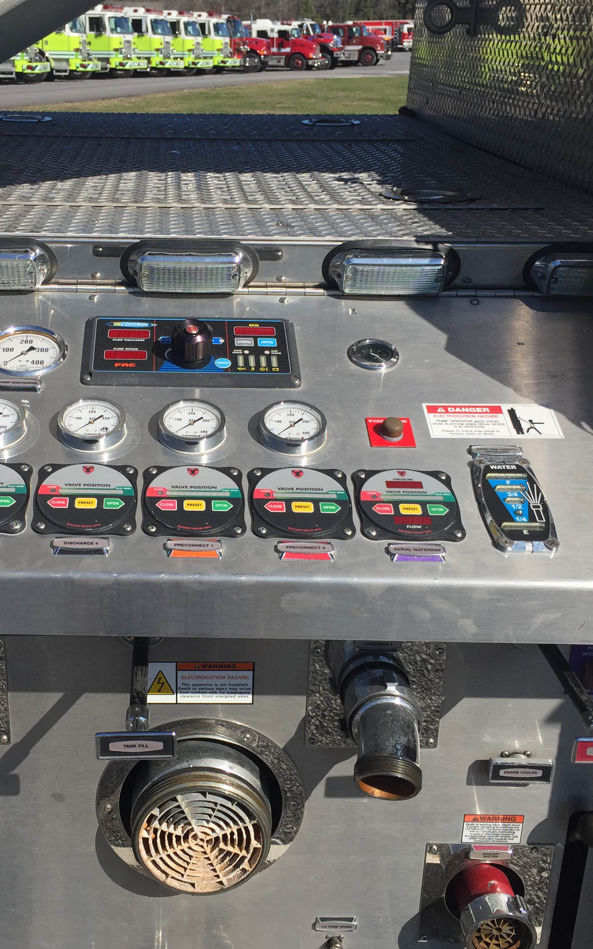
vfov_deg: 47.2
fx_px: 1086
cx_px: 185
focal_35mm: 42
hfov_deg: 30.3
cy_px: 471
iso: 32
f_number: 2.2
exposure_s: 1/3049
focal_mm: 4.15
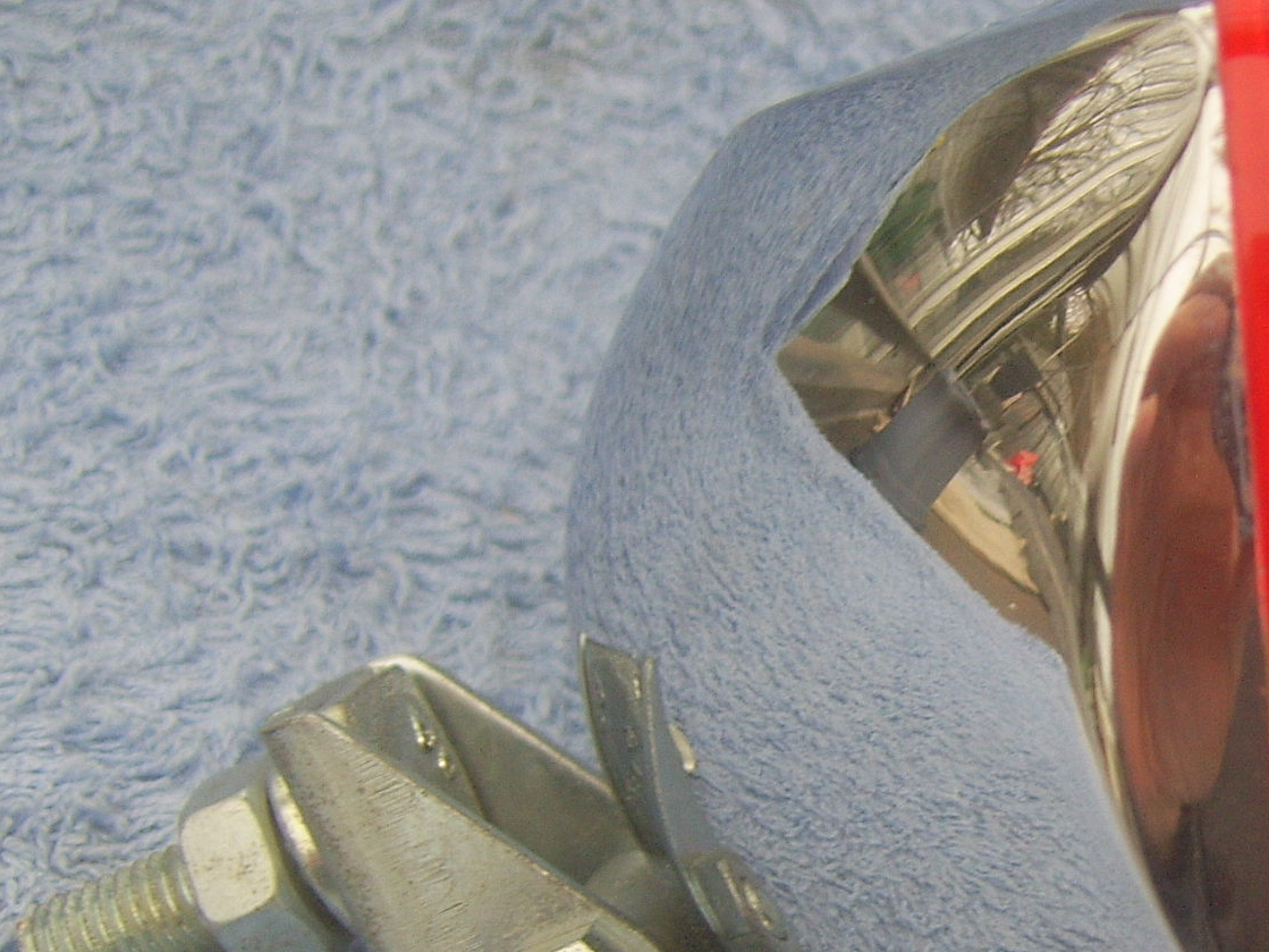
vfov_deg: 16.7
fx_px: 3226
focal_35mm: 88
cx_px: 1136
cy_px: 666
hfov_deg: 21.8
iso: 50
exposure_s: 1/100
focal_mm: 7.8
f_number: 2.8
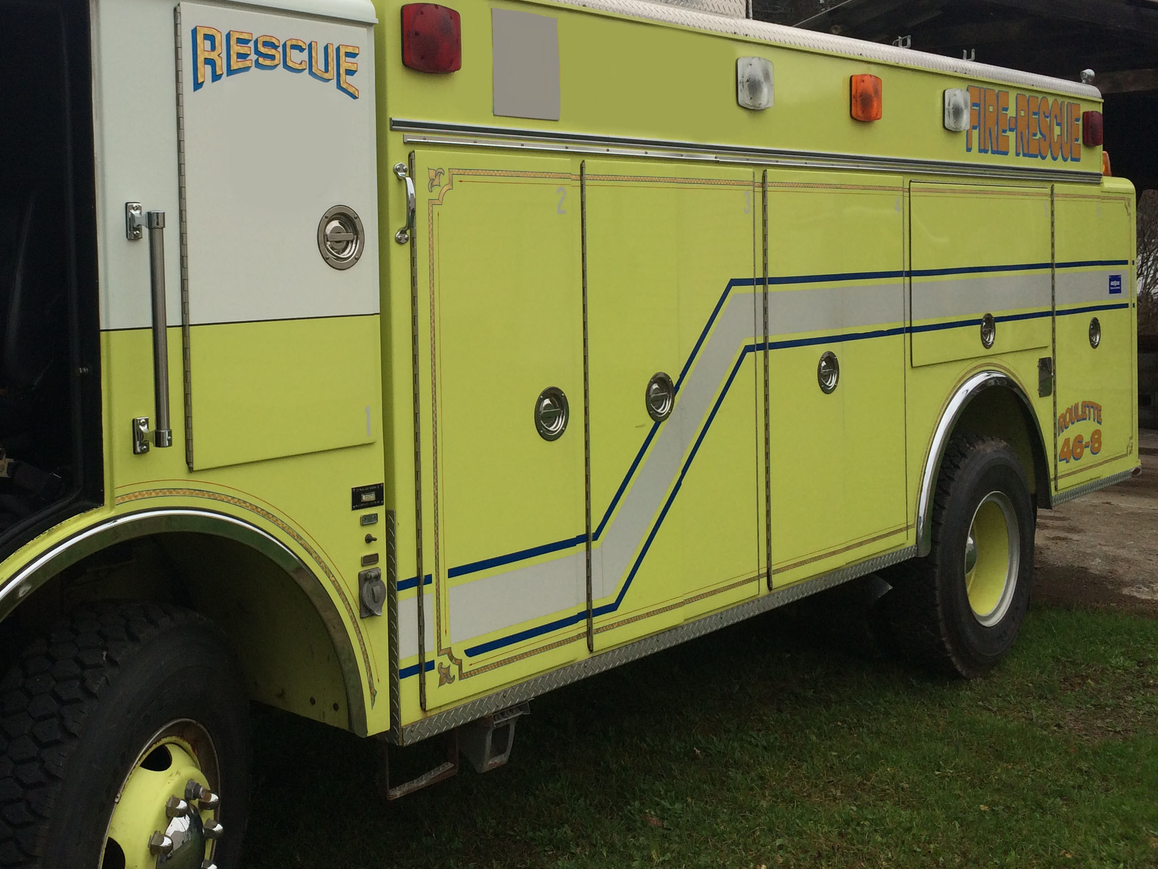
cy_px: 314
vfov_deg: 34.9
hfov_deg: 44.9
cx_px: 365
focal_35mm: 41
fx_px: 1372
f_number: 2.2
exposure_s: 1/410
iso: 32
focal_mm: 4.15
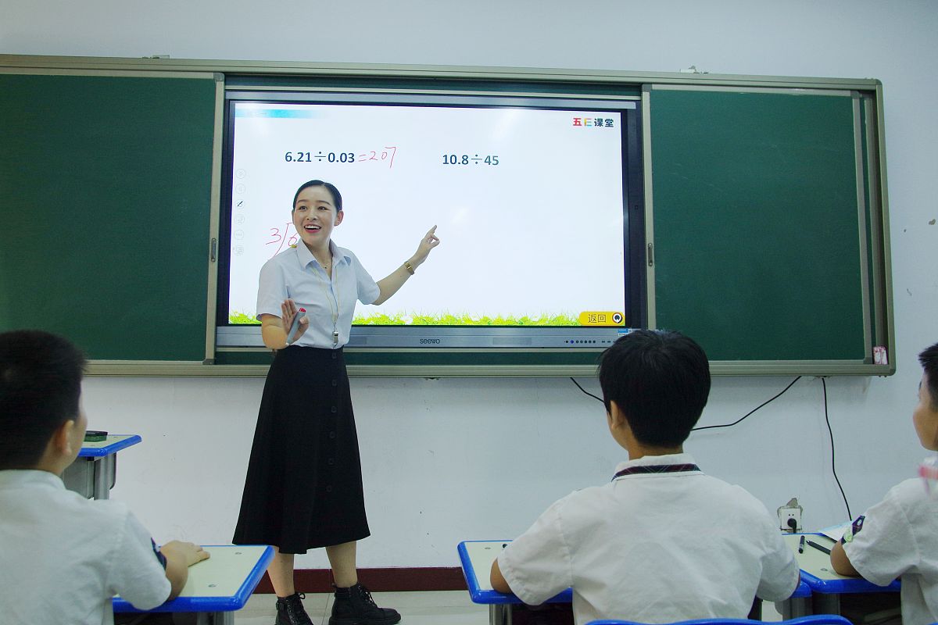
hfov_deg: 65.5
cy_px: 312
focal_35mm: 28
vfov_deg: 46.4
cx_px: 469
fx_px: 729
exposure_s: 1/125
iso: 400
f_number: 4
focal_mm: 19
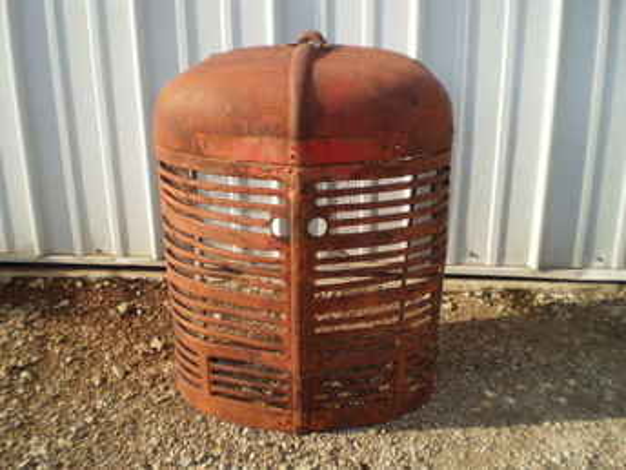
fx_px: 651
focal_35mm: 36
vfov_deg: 39.7
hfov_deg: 51.4
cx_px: 313
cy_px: 235
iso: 64
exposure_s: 1/640
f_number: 3.1
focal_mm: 6.3
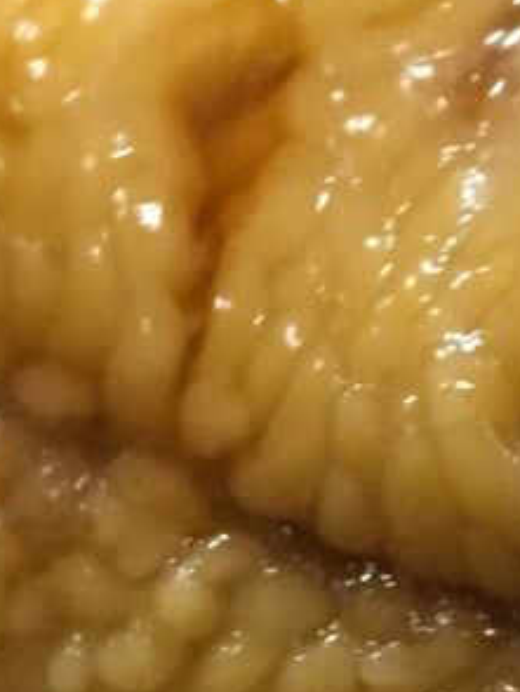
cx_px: 513
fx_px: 4040
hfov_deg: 7.3
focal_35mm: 202
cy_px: 346
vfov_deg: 9.8
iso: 200
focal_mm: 4.15
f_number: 2.2
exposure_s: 1/15
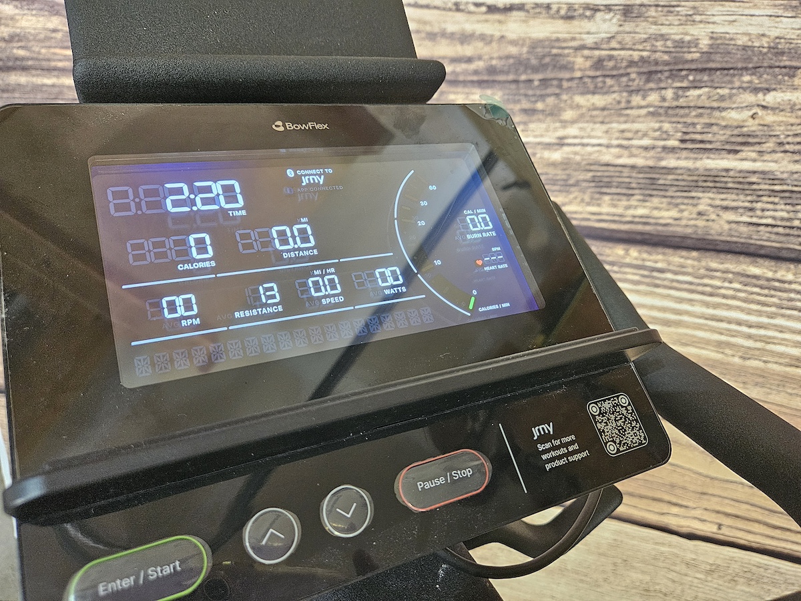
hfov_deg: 73.9
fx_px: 532
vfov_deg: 58.9
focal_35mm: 23
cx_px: 400
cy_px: 300
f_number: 1.8
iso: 800
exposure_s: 1/120
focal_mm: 5.4
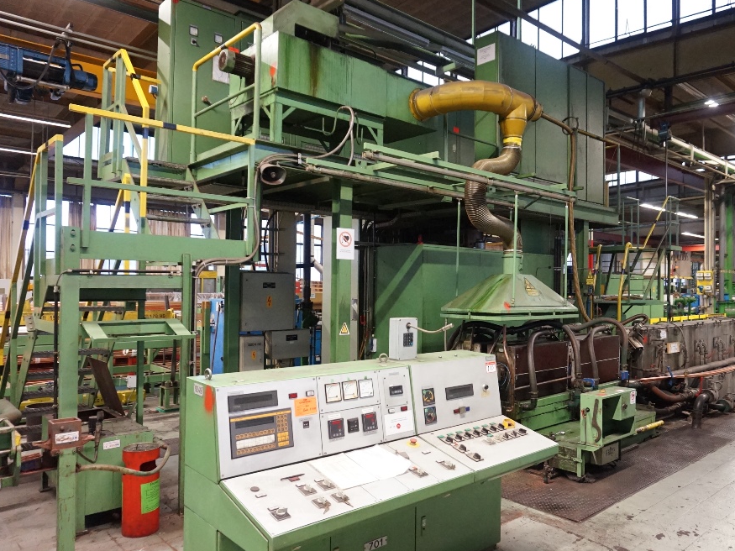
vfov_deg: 51.3
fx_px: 573
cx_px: 420
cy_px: 278
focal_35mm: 27
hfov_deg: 65.0
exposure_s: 1/50
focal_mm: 16
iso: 3200
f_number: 3.5
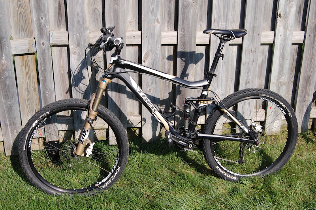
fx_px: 408
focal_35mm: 46
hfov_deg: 42.4
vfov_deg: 28.9
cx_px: 158
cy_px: 105
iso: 200
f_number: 8
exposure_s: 1/250
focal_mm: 31
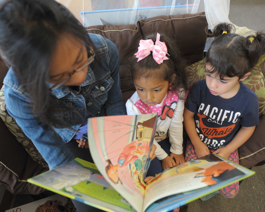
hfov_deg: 40.2
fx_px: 361
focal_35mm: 46
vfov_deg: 32.7
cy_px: 104
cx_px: 151
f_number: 2.8
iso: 800
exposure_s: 1/200
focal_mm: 40
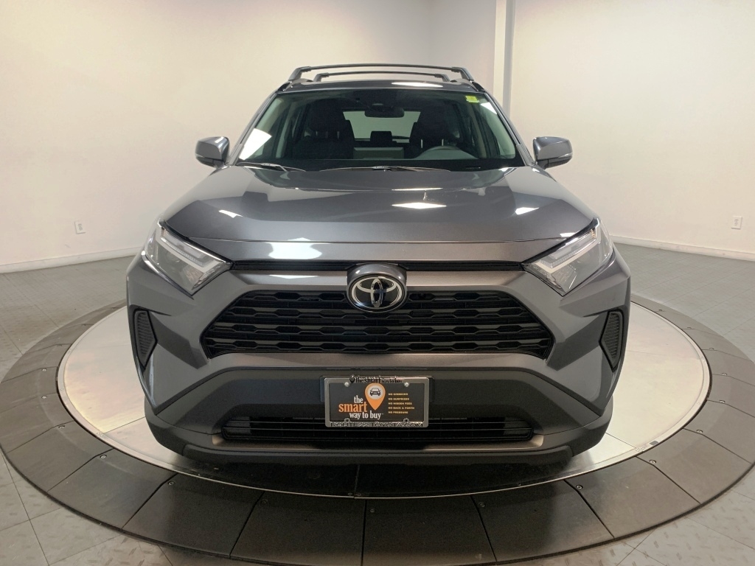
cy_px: 283
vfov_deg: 53.1
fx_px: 567
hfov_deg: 67.3
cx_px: 378
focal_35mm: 26
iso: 250
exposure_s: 1/60
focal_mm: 4.25
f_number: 1.8
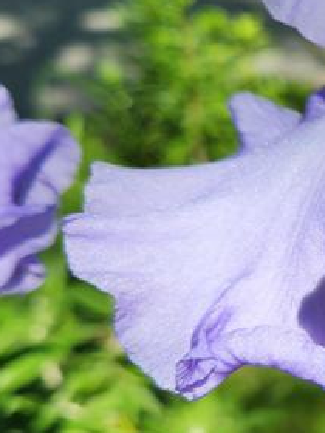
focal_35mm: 82
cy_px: 235
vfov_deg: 23.8
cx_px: 551
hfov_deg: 15.8
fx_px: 1027
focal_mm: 5.4
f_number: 1.8
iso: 20
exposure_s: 1/939
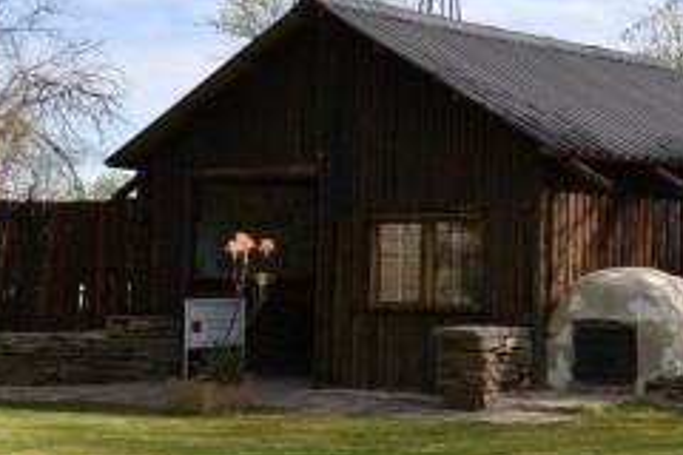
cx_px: 990
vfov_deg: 16.8
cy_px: 176
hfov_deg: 21.5
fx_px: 1537
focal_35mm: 81
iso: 100
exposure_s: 1/200
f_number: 7.1
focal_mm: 18
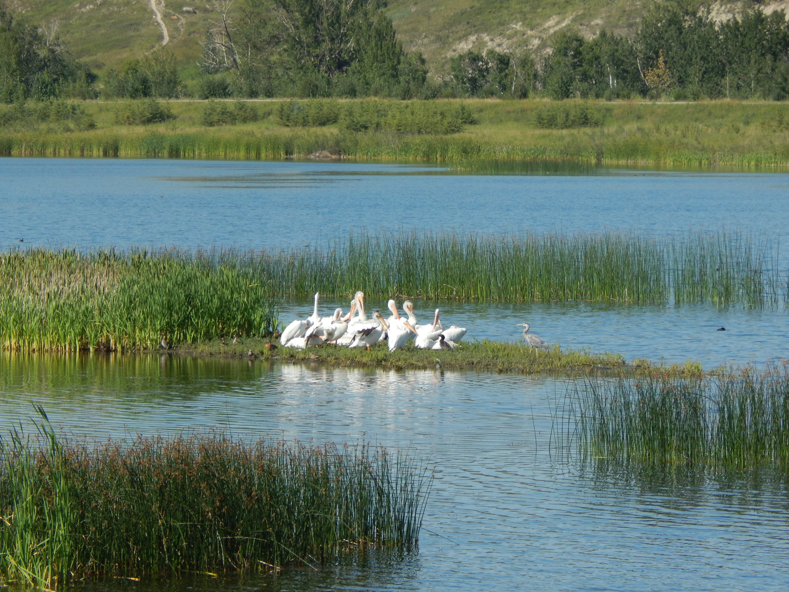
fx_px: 7248
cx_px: 394
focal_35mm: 318
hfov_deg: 6.2
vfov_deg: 4.7
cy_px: 296
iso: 125
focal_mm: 56.5
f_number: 5.7
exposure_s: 1/640
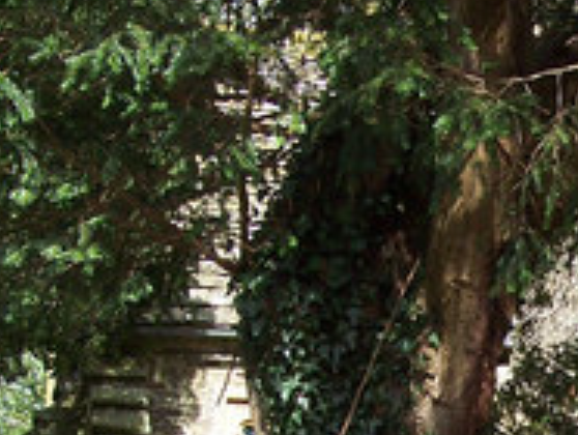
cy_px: 547
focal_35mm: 134
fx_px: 2240
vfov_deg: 10.9
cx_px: 749
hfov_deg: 14.1
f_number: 3.4
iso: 100
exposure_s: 1/250
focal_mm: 8
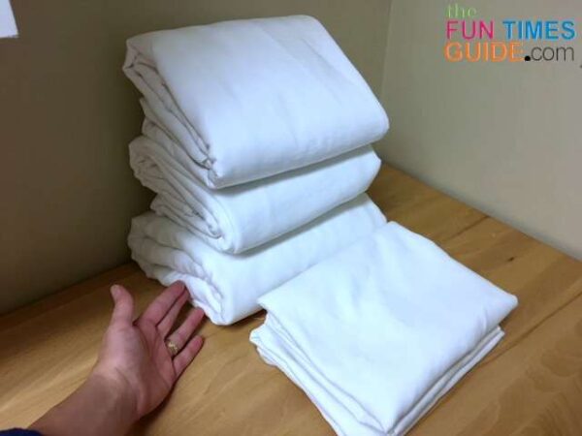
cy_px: 218
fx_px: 488
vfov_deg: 48.2
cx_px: 291
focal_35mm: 29
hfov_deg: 61.7
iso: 50
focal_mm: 4.15
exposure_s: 1/30
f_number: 2.2
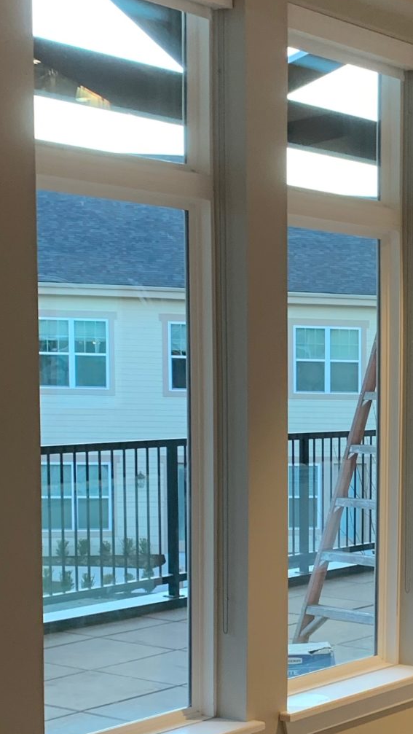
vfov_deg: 28.9
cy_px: 542
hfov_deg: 15.9
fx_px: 1401
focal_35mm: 72
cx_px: 534
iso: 125
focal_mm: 4.25
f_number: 1.8
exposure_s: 1/60
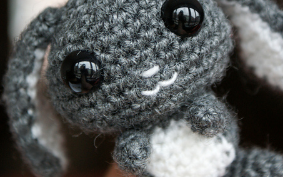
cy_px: 61
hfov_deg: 13.9
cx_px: 136
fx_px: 1164
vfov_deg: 8.7
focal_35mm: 151
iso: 400
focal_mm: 70
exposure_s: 1/80
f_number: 5.6
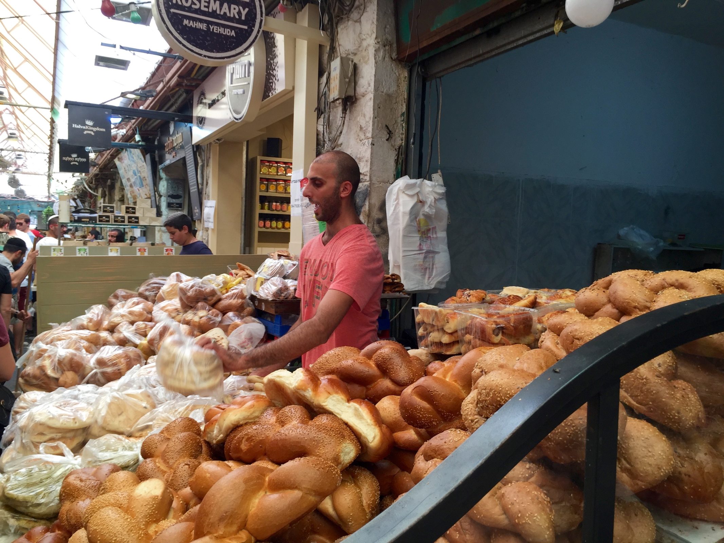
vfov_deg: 48.2
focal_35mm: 29
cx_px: 362
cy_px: 272
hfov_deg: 61.7
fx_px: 607
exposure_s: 1/100
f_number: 2.2
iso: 40
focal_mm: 4.15
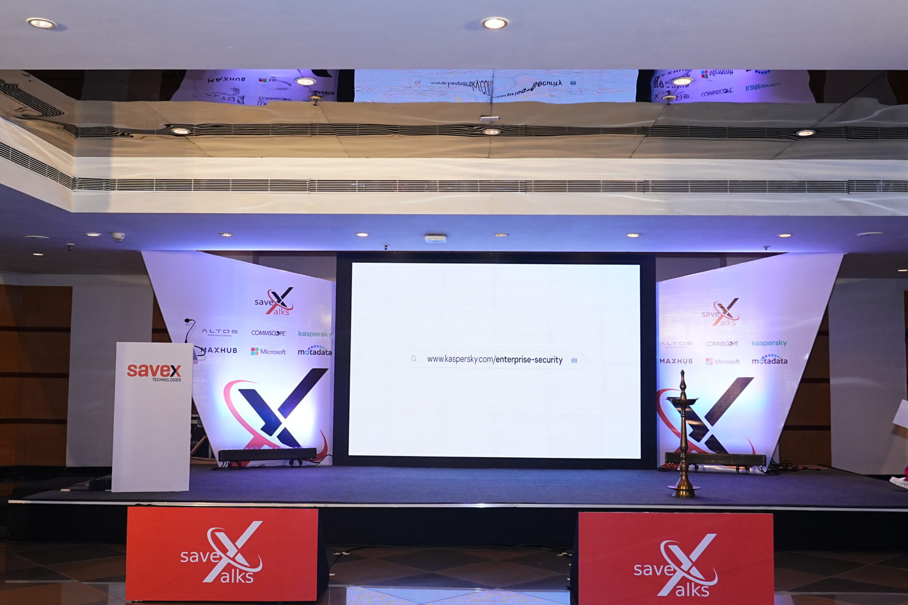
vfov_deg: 36.9
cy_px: 302
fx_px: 908
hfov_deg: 53.1
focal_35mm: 36
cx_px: 454
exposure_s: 1/160
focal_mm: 24
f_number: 5
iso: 1250
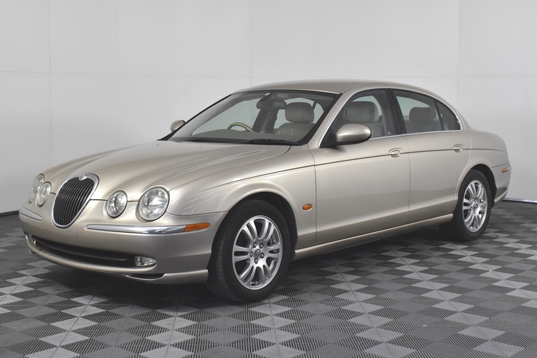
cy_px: 179
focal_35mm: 52
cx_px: 268
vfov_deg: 25.8
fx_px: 783
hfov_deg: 37.8
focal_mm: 35
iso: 1600
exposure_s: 1/320
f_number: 9
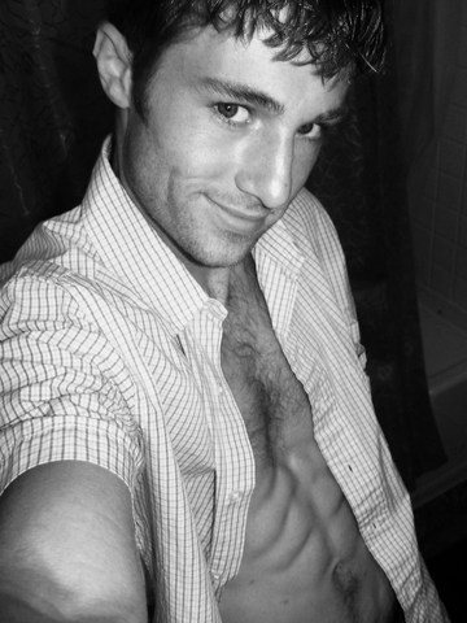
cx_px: 234
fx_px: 684
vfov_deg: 49.0
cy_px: 312
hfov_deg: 37.7
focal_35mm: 38
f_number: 2.8
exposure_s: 1/30
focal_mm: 6.3
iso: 200
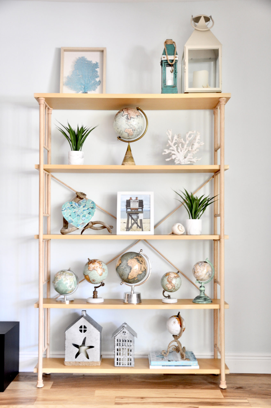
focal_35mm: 42
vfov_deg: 46.4
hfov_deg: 31.8
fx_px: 475
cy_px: 204
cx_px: 136
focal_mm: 28
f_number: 5.6
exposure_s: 1/5
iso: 400
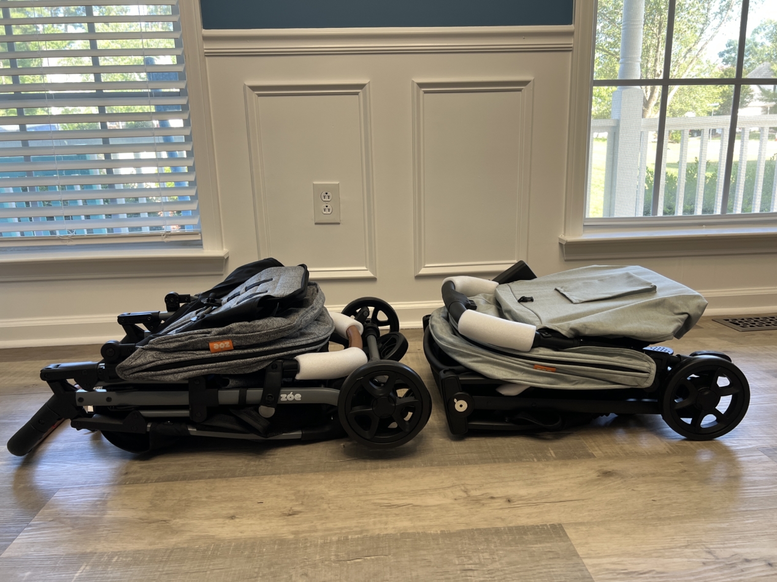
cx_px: 388
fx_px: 584
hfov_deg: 67.3
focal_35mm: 26
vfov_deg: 53.1
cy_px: 291
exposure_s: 1/121
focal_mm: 5.7
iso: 100
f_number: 1.5
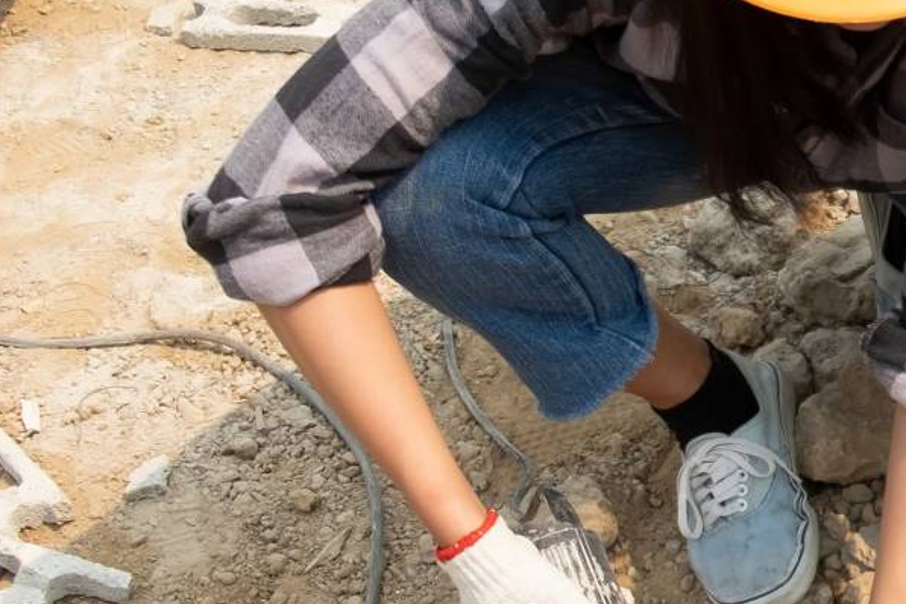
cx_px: 1335
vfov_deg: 15.9
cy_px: 359
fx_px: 2164
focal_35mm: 86
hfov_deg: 20.5
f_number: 2.8
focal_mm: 18
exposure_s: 1/1600
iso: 200
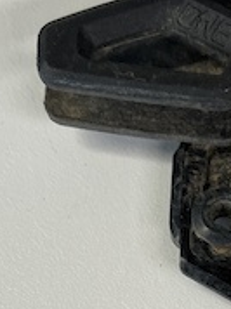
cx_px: 262
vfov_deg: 15.8
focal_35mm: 117
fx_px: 1044
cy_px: 434
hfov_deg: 12.4
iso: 80
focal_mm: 5.1
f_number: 1.6
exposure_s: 1/120
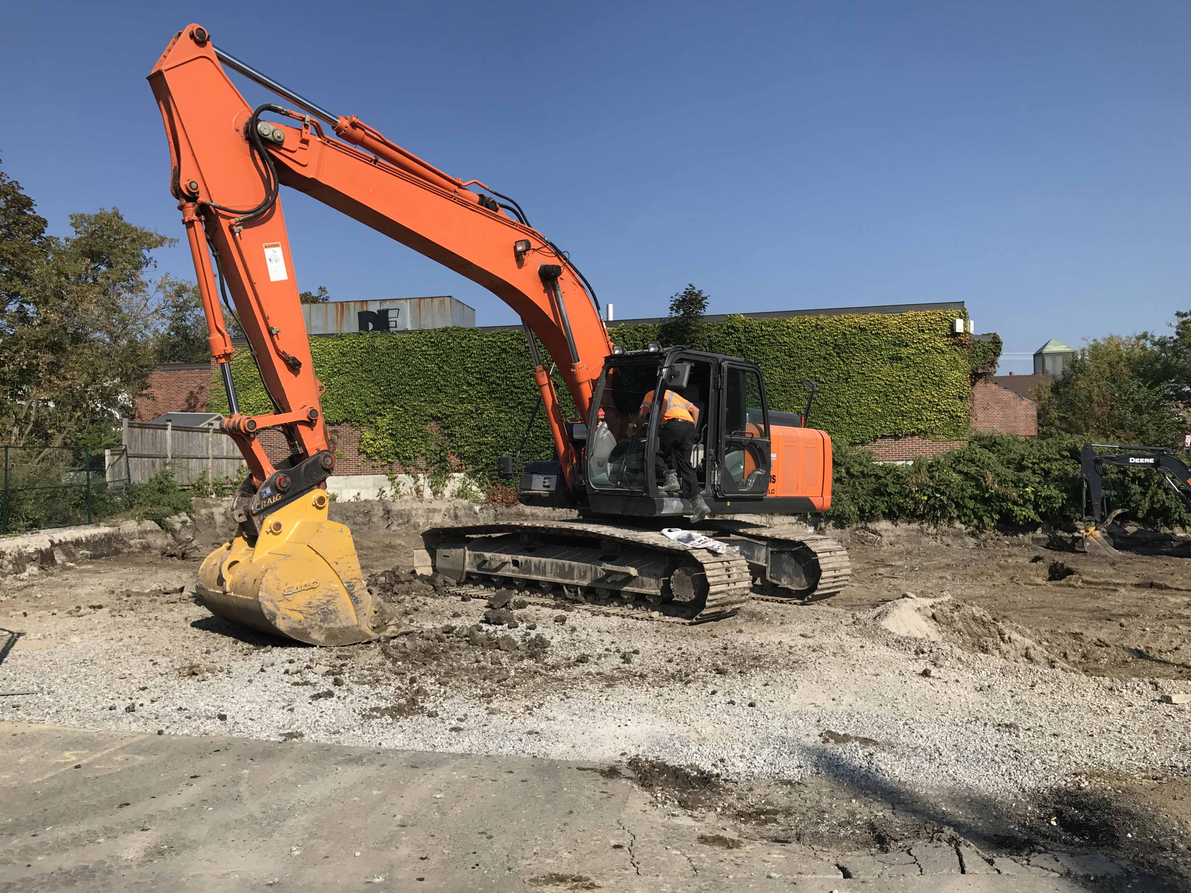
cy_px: 446
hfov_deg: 63.4
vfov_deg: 49.7
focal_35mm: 28
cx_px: 596
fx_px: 963
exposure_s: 1/2283
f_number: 1.8
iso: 20
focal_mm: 3.99
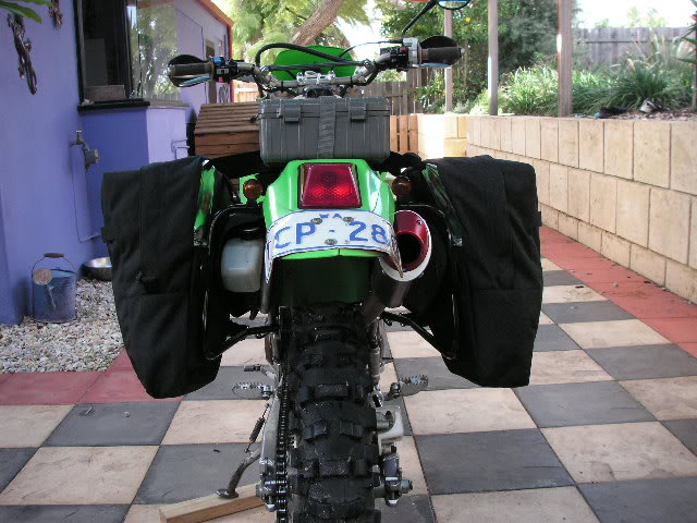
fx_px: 765
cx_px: 348
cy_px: 262
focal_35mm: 38
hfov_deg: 49.0
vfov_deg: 37.7
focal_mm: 6.3
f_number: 3.3
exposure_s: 1/45
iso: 80
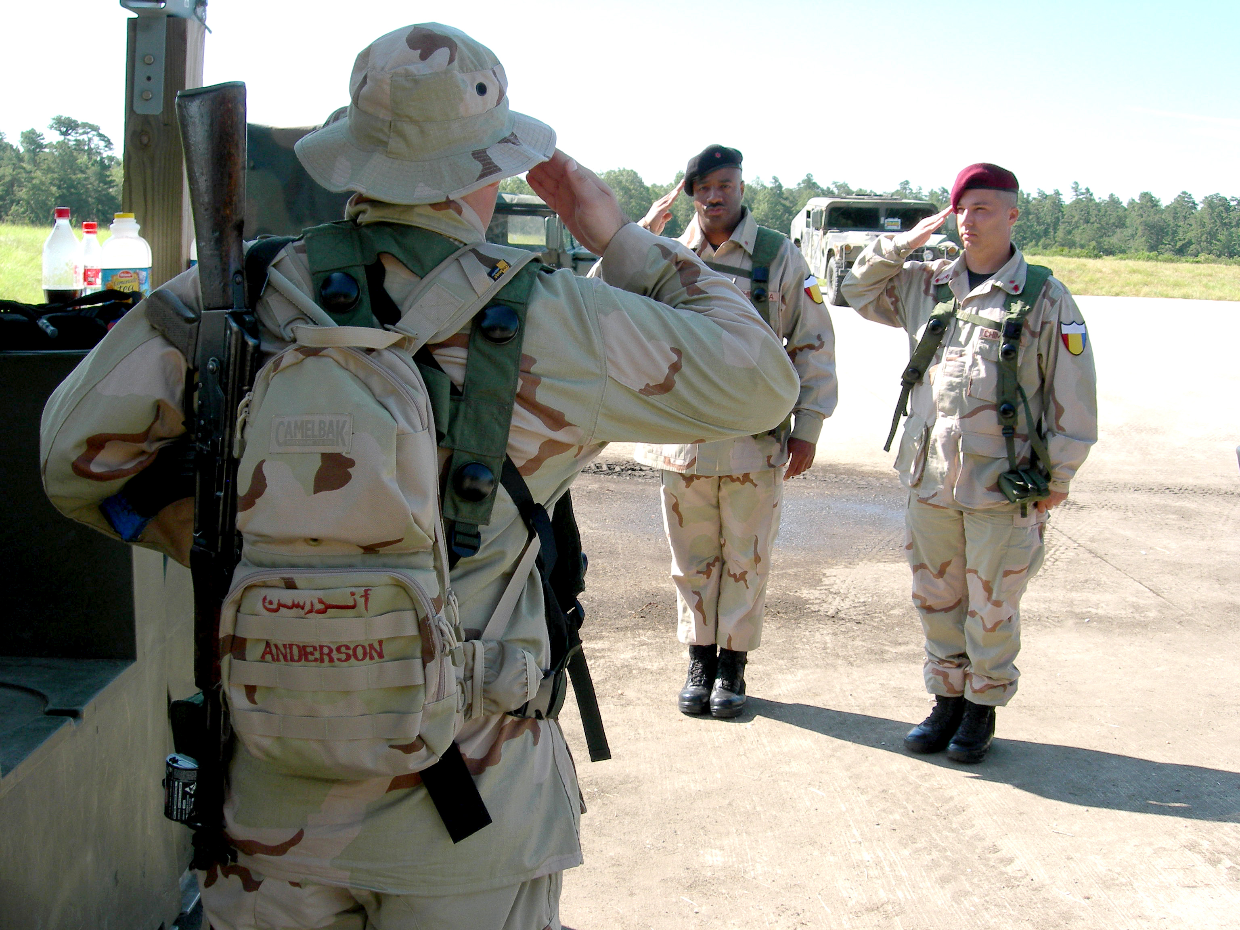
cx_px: 620
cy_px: 465
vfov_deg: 35.1
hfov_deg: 45.8
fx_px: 1469
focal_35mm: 41
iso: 50
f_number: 4.9
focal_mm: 8.5
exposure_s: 1/198
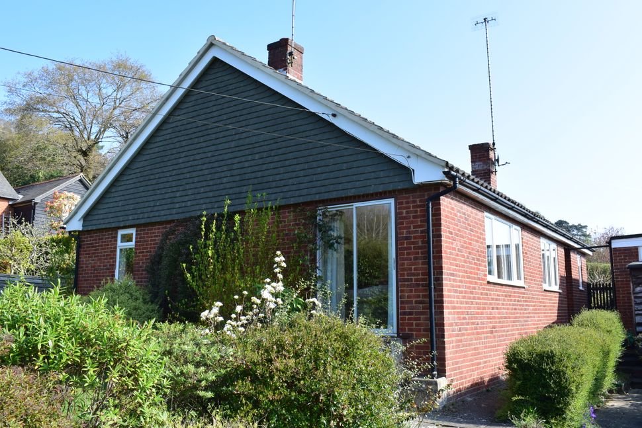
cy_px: 214
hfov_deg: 59.5
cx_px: 321
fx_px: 562
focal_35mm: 32
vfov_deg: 41.7
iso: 400
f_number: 10
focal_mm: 21
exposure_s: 1/250
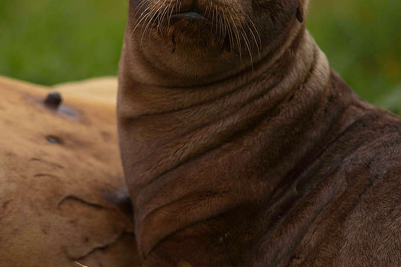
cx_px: 137
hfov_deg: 2.3
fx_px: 10111
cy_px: 76
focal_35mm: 908
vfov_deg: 1.5
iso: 400
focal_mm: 600
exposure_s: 1/500
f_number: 5.6
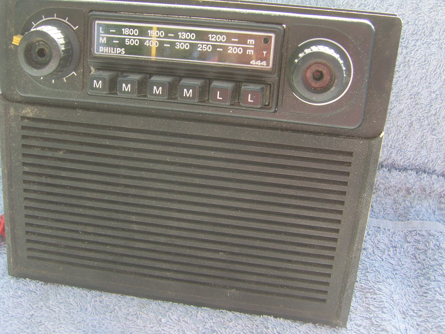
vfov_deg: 31.5
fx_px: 591
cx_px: 198
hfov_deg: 41.2
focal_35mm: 46
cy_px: 145
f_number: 3.5
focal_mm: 7.8
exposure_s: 1/100
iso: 50
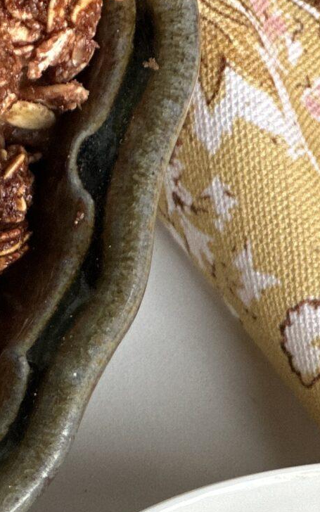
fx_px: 4005
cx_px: -24
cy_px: 632
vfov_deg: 7.3
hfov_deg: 4.6
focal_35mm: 287
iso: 100
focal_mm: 9
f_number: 2.8
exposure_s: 1/120
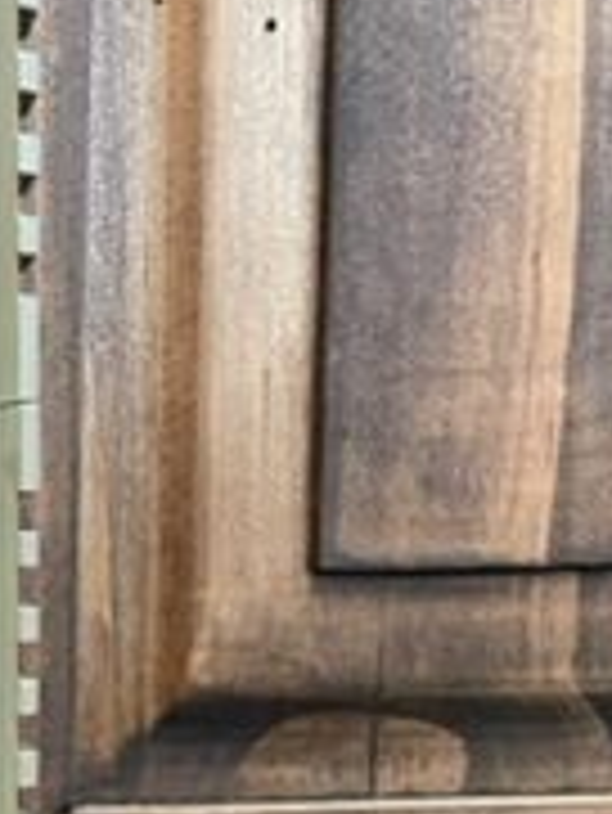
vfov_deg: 19.5
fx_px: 2166
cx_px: -306
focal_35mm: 92
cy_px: 1079
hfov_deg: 14.9
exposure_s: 1/30
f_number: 1.6
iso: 640
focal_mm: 4.2
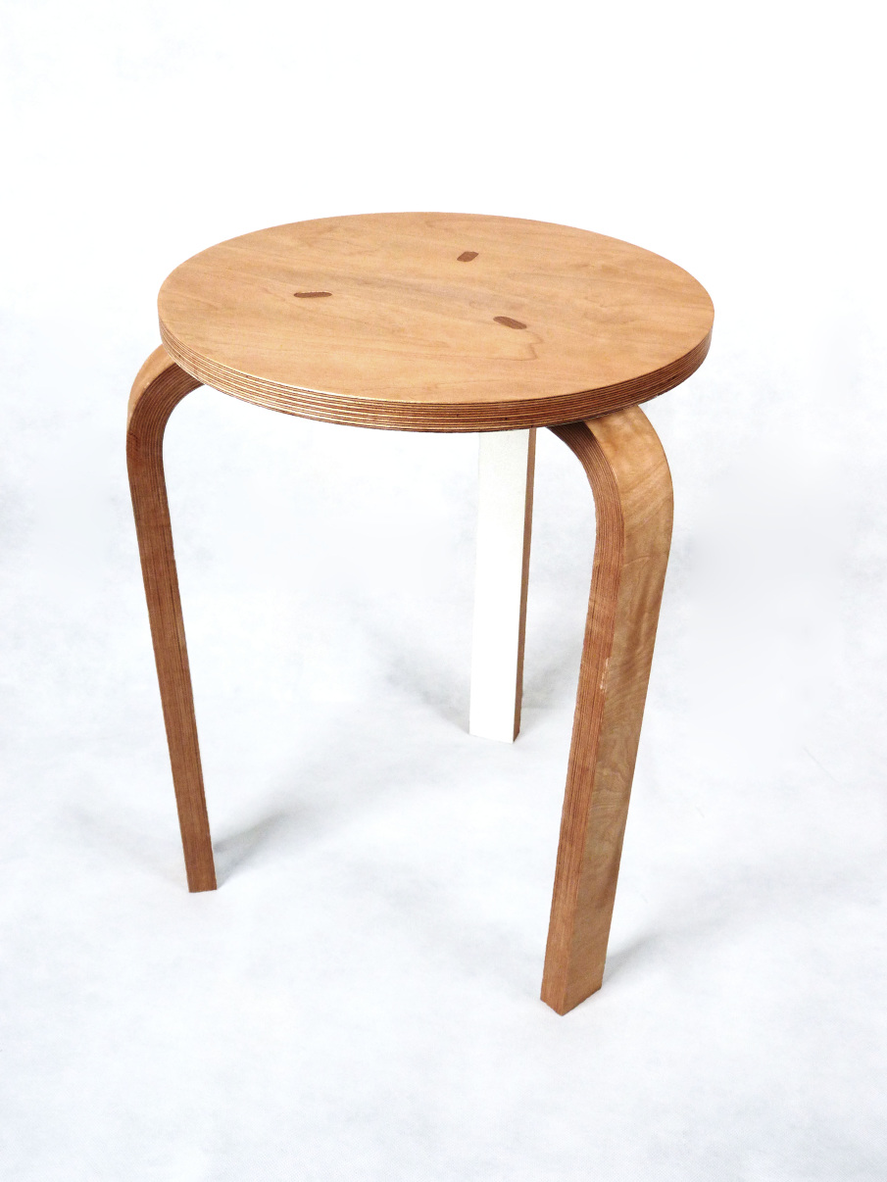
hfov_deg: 37.7
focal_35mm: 38
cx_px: 444
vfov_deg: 49.0
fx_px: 1298
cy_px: 591
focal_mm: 6.8
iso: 160
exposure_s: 1/60
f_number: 3.1
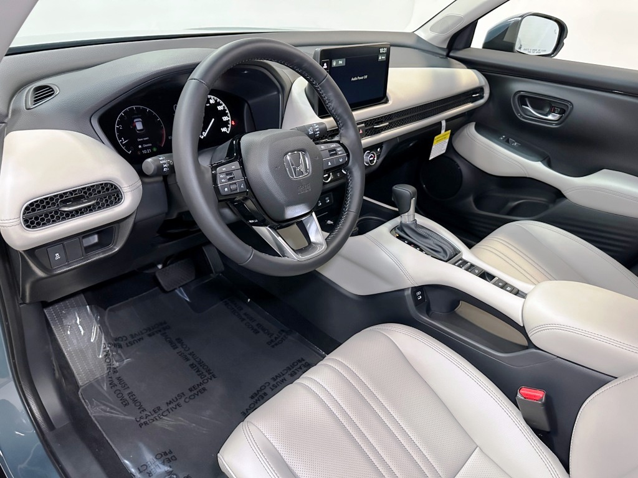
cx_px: 319
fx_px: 442
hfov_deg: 71.6
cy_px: 239
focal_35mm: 24
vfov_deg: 56.8
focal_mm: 6.86
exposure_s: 1/40
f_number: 1.78
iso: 640
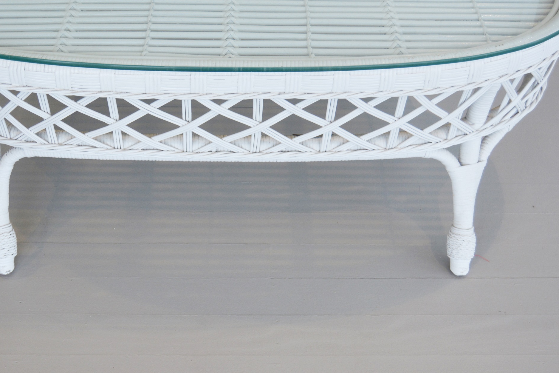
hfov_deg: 38.1
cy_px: 139
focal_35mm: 52
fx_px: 807
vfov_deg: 25.9
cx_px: 228
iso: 400
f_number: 4.5
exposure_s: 1/80
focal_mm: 26
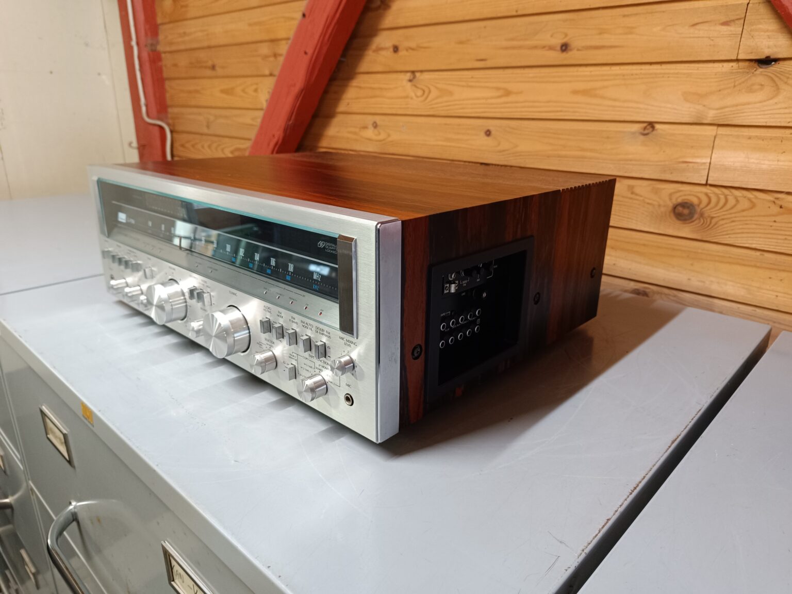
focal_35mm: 24
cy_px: 297
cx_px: 396
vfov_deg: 56.8
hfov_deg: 71.6
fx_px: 549
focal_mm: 5.59
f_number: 1.88
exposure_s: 1/25
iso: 702
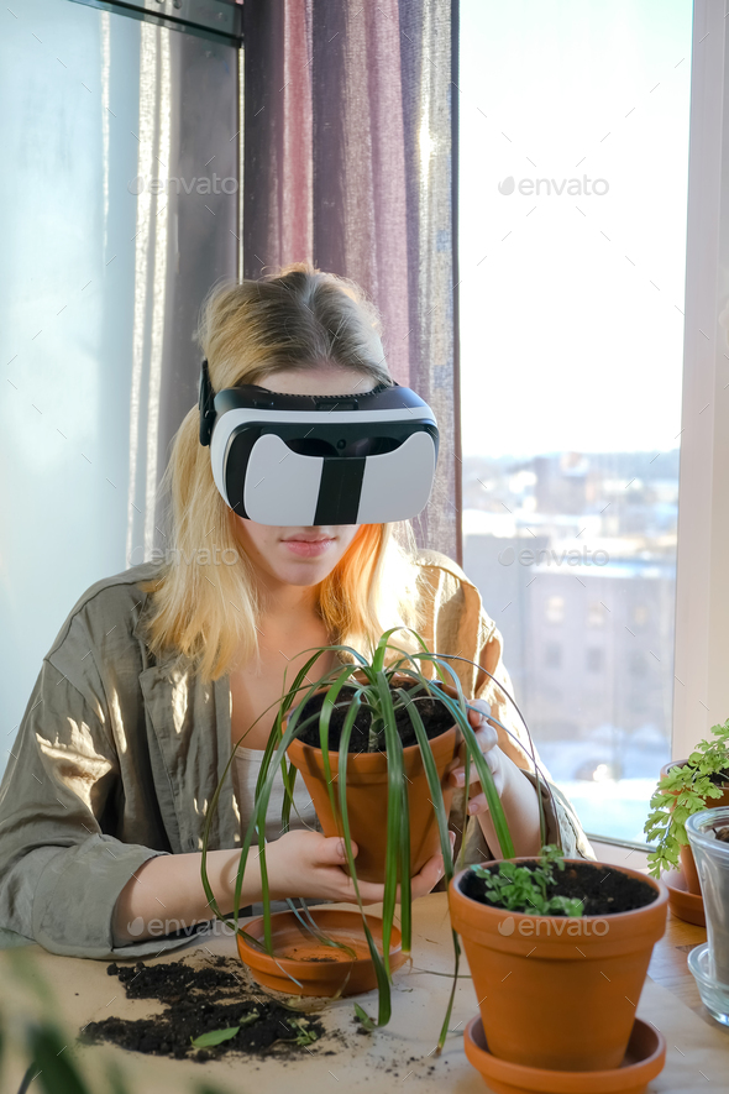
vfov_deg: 41.9
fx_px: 1428
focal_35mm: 47
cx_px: 364
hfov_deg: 28.6
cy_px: 547
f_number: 3.6
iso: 160
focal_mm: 31.5
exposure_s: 1/160
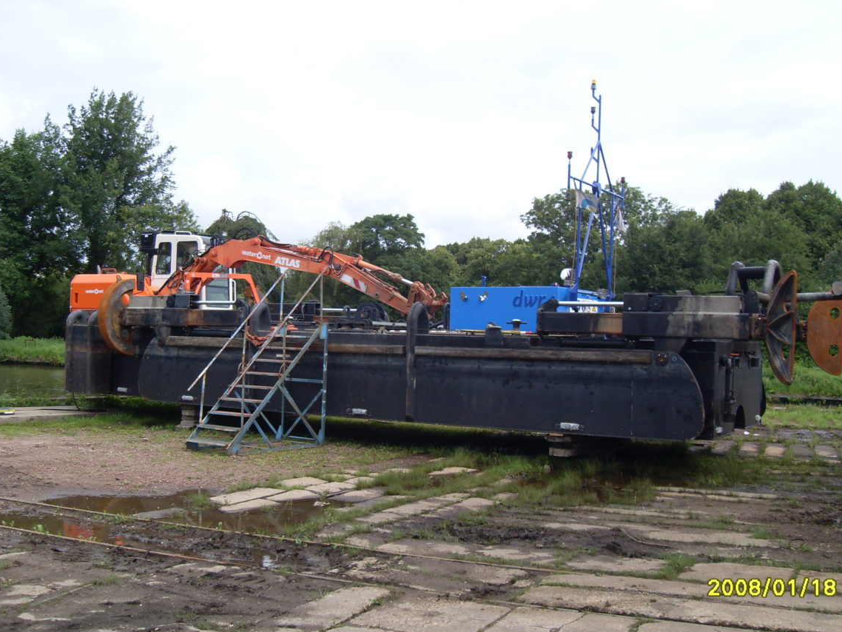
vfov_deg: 36.8
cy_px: 320
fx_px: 949
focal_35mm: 39
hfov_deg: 47.8
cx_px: 441
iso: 80
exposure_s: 1/180
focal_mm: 6.3
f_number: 7
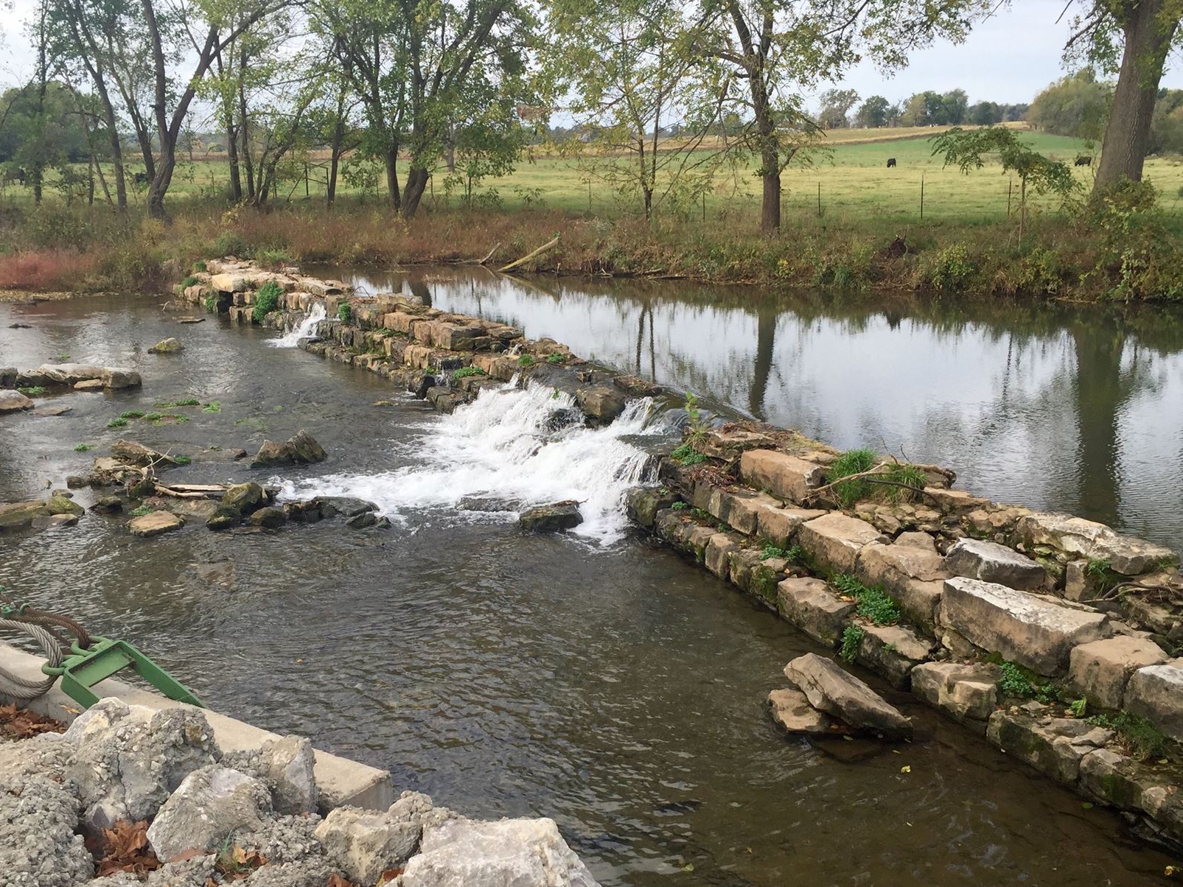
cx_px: 569
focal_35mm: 37
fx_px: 1265
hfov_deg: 50.1
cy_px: 518
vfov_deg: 38.6
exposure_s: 1/324
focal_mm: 4.15
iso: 32
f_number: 2.2
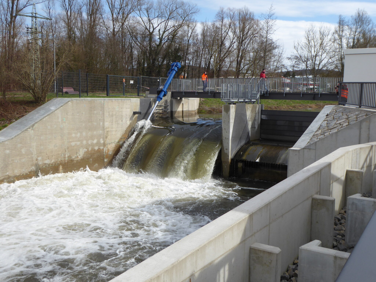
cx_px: 188
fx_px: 424
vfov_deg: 36.8
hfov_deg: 47.9
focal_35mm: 39
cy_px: 141
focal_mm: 6.7
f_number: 3.7
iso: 80
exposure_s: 1/640
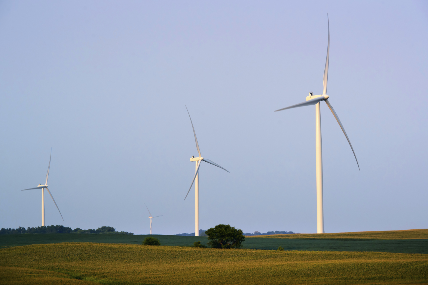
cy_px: 142
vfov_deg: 8.9
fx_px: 1842
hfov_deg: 13.3
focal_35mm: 155
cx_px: 214
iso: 400
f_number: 11
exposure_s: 1/160
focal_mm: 155
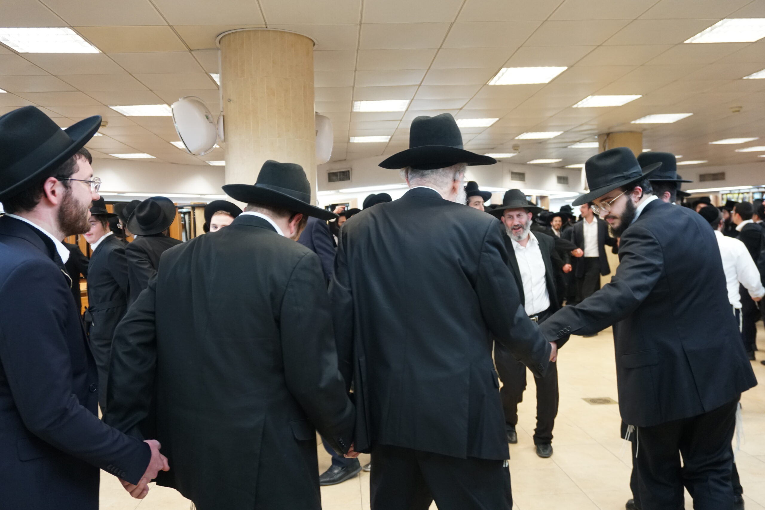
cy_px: 255
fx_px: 669
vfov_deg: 41.7
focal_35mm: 32
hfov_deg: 59.5
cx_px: 382
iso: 1250
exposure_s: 1/125
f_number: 4
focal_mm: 21
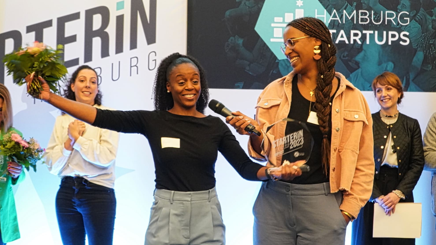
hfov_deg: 39.5
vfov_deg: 22.8
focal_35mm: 53
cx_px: 220
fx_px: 607
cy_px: 129
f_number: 6.3
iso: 4000
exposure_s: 1/30
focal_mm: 33
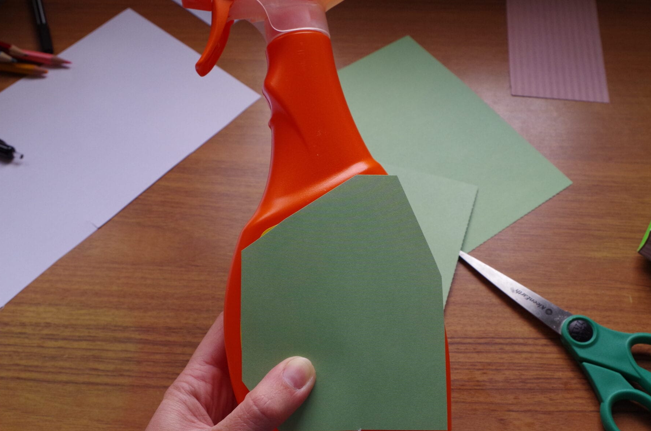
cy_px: 241
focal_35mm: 39
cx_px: 357
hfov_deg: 49.6
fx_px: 704
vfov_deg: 34.0
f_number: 6.3
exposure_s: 1/250
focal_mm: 23.13
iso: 800
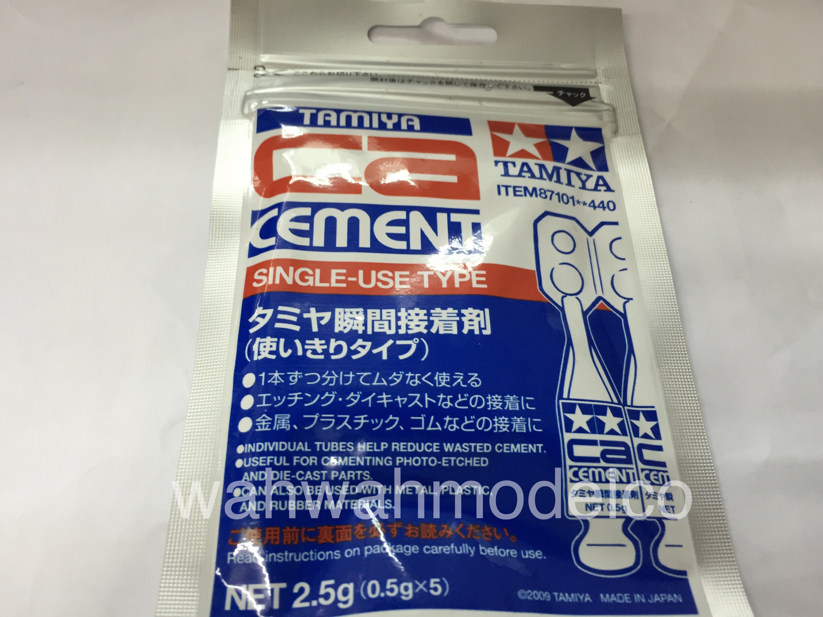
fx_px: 689
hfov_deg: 61.7
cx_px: 412
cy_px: 308
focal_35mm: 29
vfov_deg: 48.2
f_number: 2.2
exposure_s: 1/33
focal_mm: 4.15
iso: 80
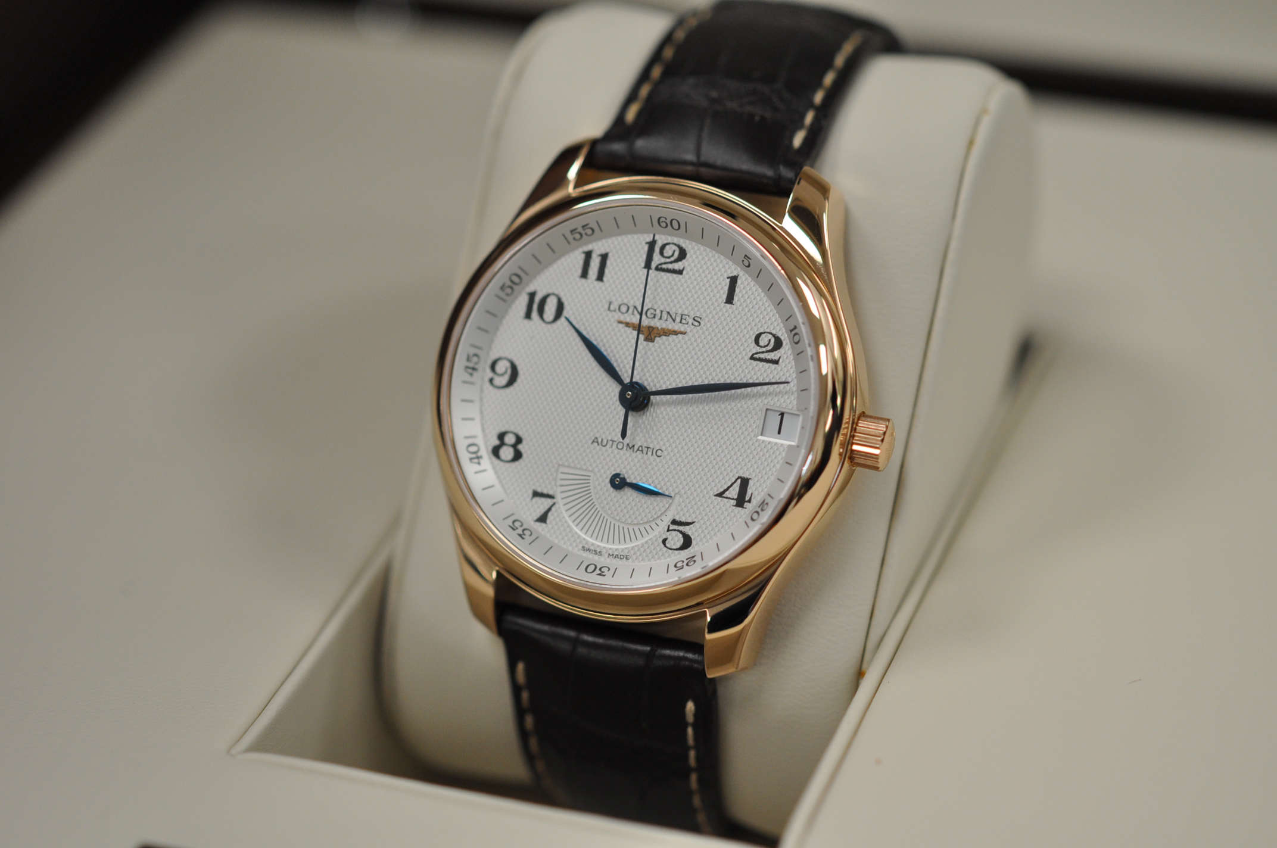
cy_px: 424
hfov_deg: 22.6
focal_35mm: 90
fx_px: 3189
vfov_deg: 15.2
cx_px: 638
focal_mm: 60
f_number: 4
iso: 640
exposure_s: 1/250
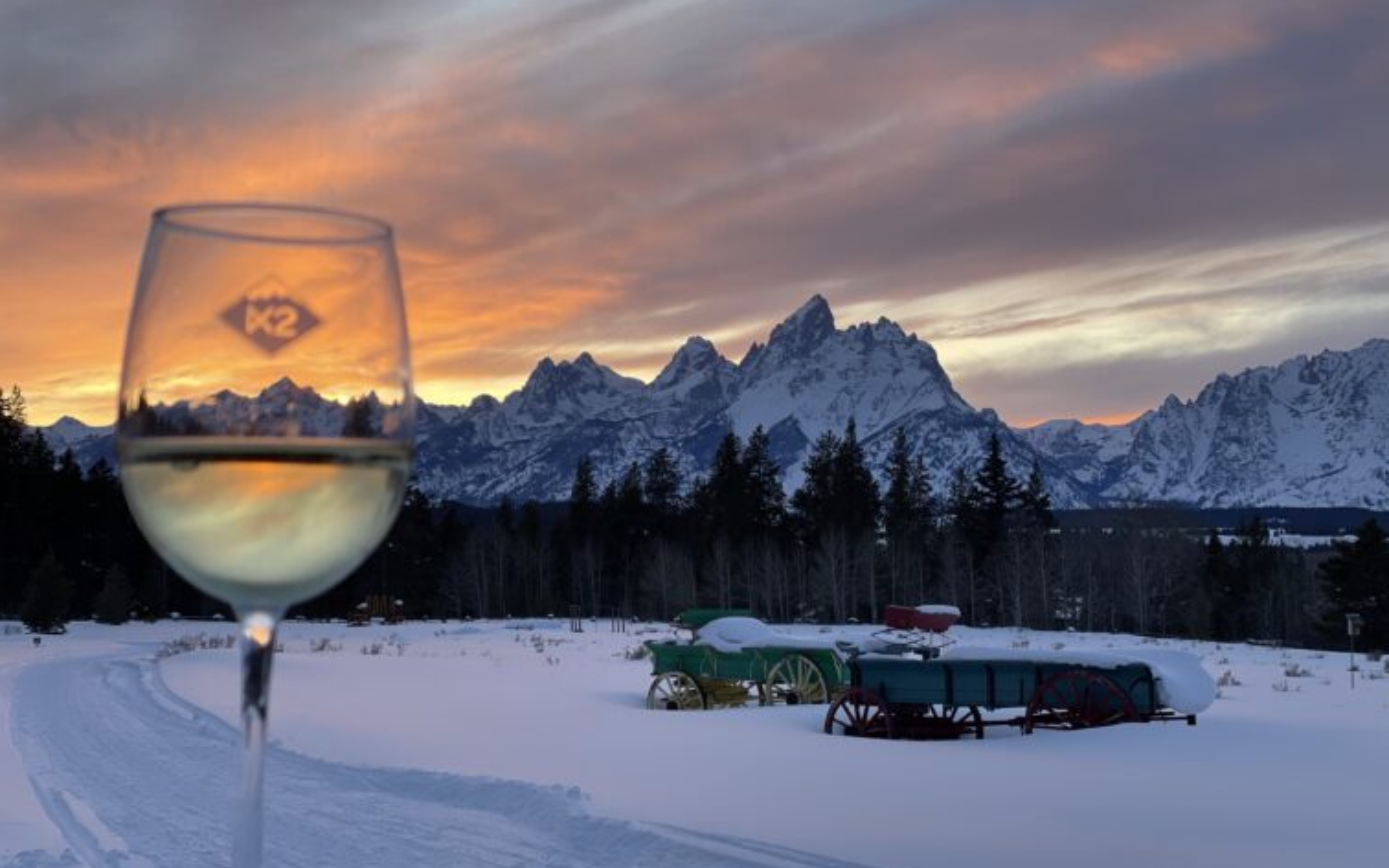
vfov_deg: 23.1
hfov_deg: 36.3
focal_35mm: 56
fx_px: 2119
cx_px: 698
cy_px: 467
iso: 32
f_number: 2
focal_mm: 6
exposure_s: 1/122
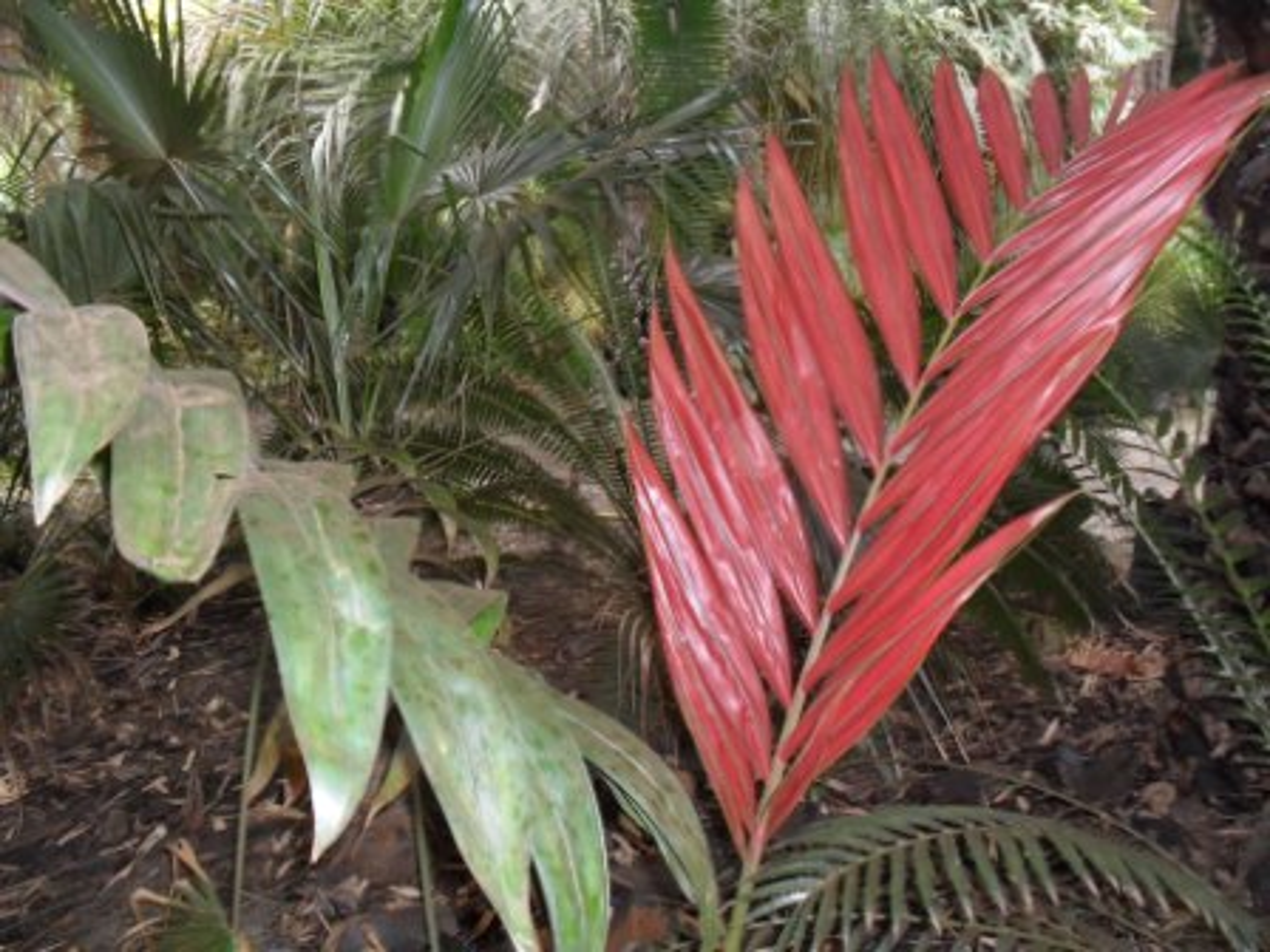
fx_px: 1284
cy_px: 476
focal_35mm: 35
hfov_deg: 52.6
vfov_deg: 40.7
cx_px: 635
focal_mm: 6.3
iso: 200
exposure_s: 1/45
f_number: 3.2
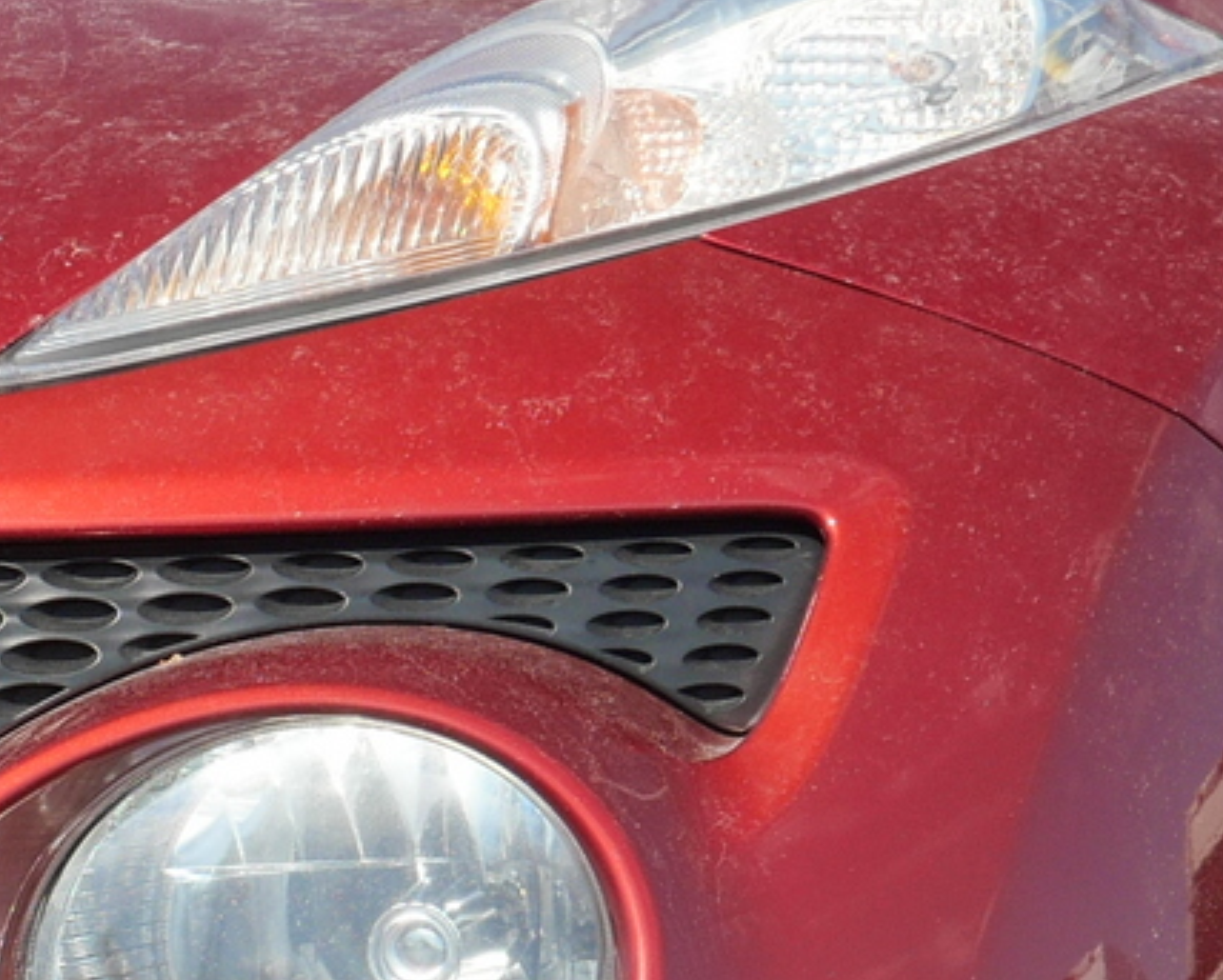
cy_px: 834
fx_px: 8874
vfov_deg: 6.3
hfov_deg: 7.8
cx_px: -454
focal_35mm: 245
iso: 200
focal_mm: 28
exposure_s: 1/250
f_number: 7.1
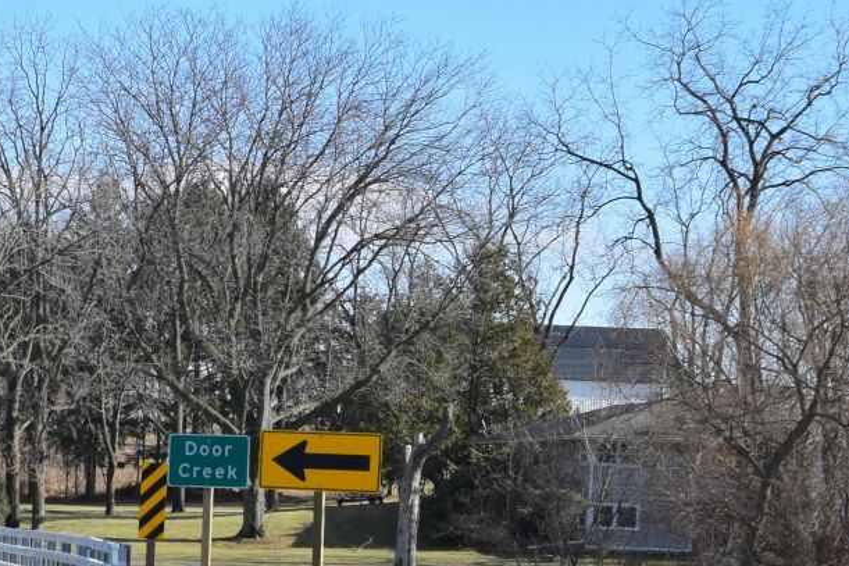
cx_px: -373
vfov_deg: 10.9
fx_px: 2957
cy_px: 515
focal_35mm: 125
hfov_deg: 15.3
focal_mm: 29
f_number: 9
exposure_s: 1/400
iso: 200
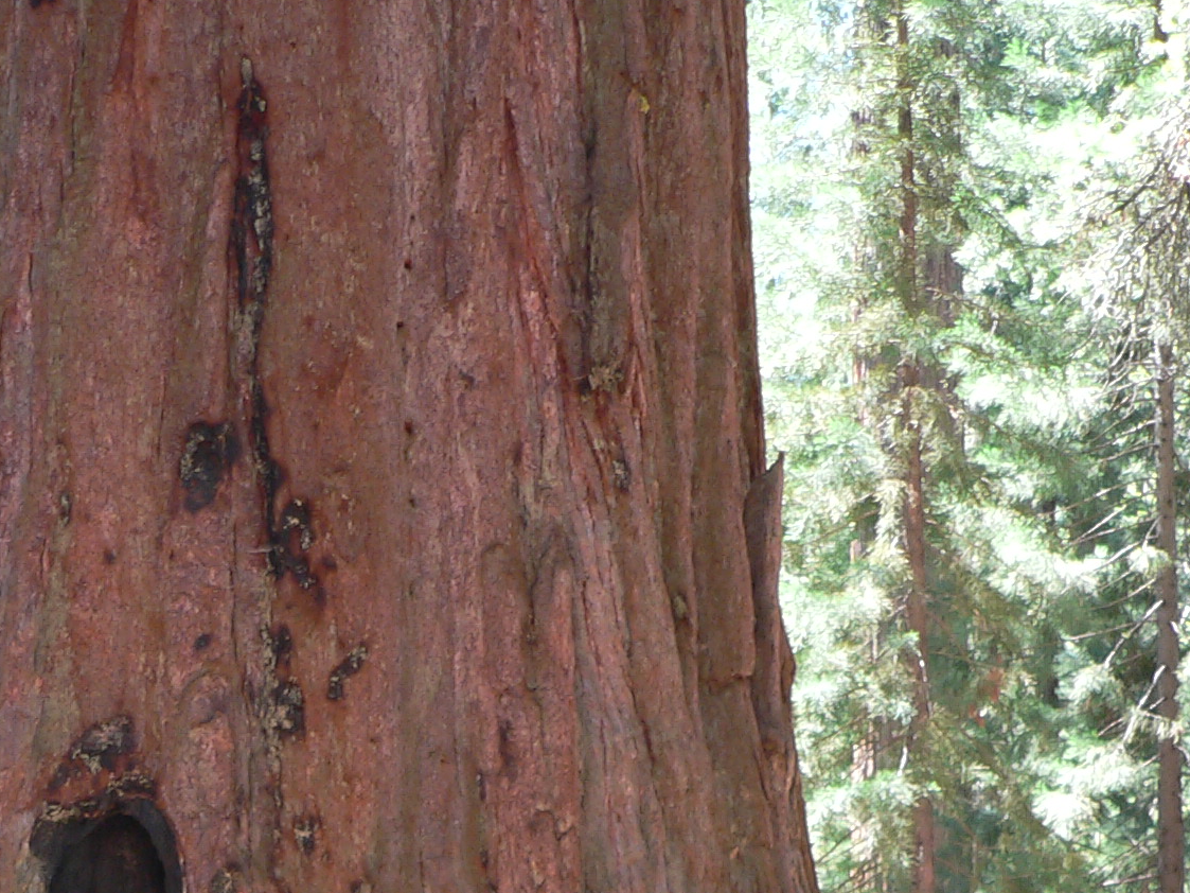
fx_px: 3369
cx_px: 366
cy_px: 1011
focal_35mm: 98
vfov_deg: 14.7
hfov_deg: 19.9
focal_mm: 7.2
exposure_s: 1/60
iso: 100
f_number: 2.8
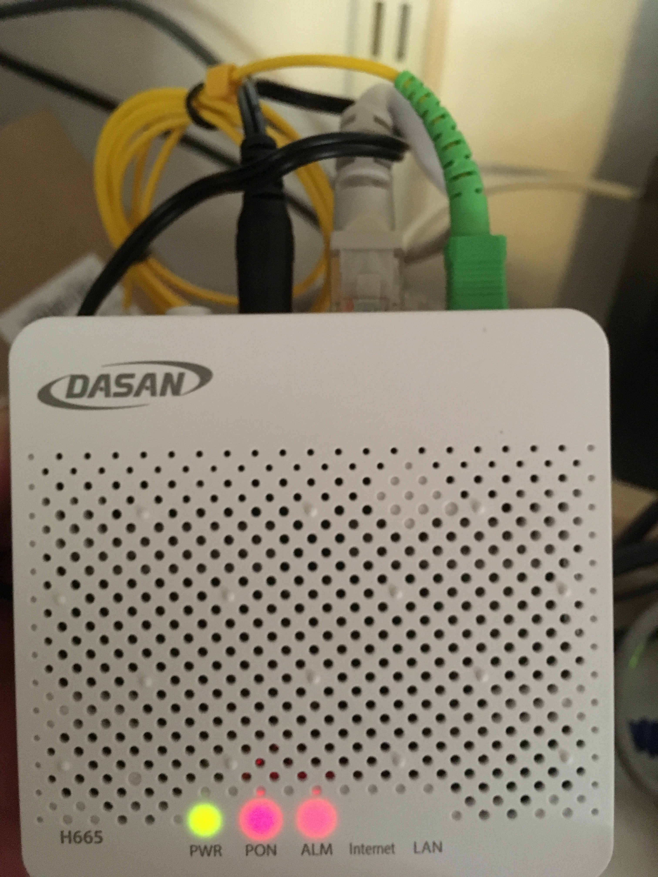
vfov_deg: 61.7
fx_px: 735
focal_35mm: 29
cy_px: 438
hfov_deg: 48.2
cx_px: 329
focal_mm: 4.15
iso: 640
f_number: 2.2
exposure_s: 1/17
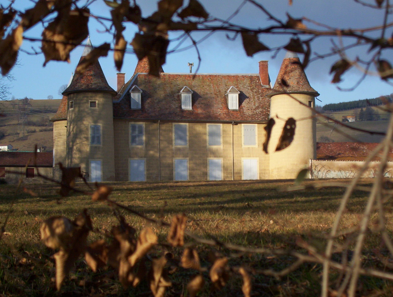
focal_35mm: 108
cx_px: 196
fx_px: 1229
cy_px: 148
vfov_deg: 13.8
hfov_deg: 18.2
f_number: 4.72
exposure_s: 1/543
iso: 100
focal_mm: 16.61
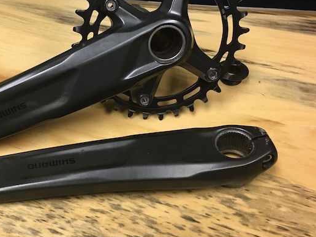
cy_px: 103
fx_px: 411
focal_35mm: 45
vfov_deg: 32.1
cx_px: 74
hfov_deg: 40.7
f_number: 2.2
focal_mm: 4.15
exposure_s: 1/30
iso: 80
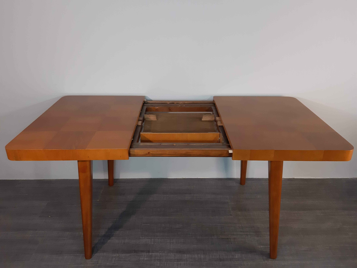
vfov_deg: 51.4
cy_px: 134
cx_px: 178
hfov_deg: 65.3
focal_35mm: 27
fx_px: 278
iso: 160
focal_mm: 3.93
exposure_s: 1/50
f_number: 1.7
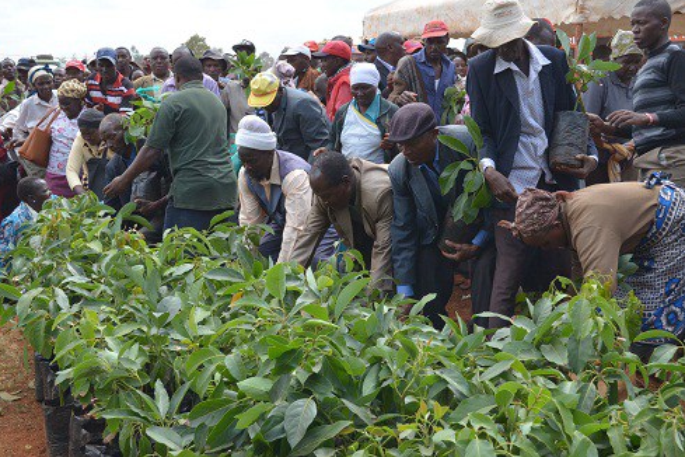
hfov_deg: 38.2
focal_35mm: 52
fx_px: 989
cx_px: 338
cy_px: 228
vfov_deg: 26.0
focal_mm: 34
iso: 400
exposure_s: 1/320
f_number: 7.1
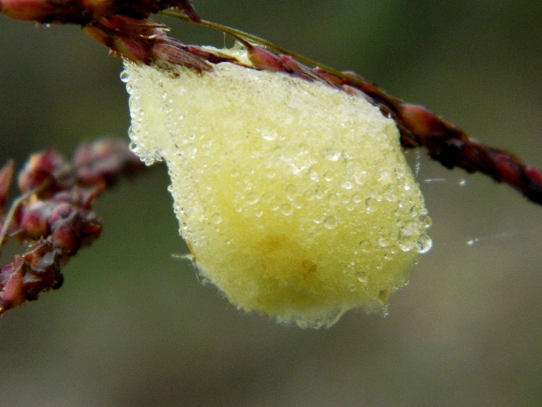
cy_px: 204
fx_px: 2771
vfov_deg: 8.4
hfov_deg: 11.2
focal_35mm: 177
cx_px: 271
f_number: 5.1
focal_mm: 31.8
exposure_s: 1/400
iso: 400
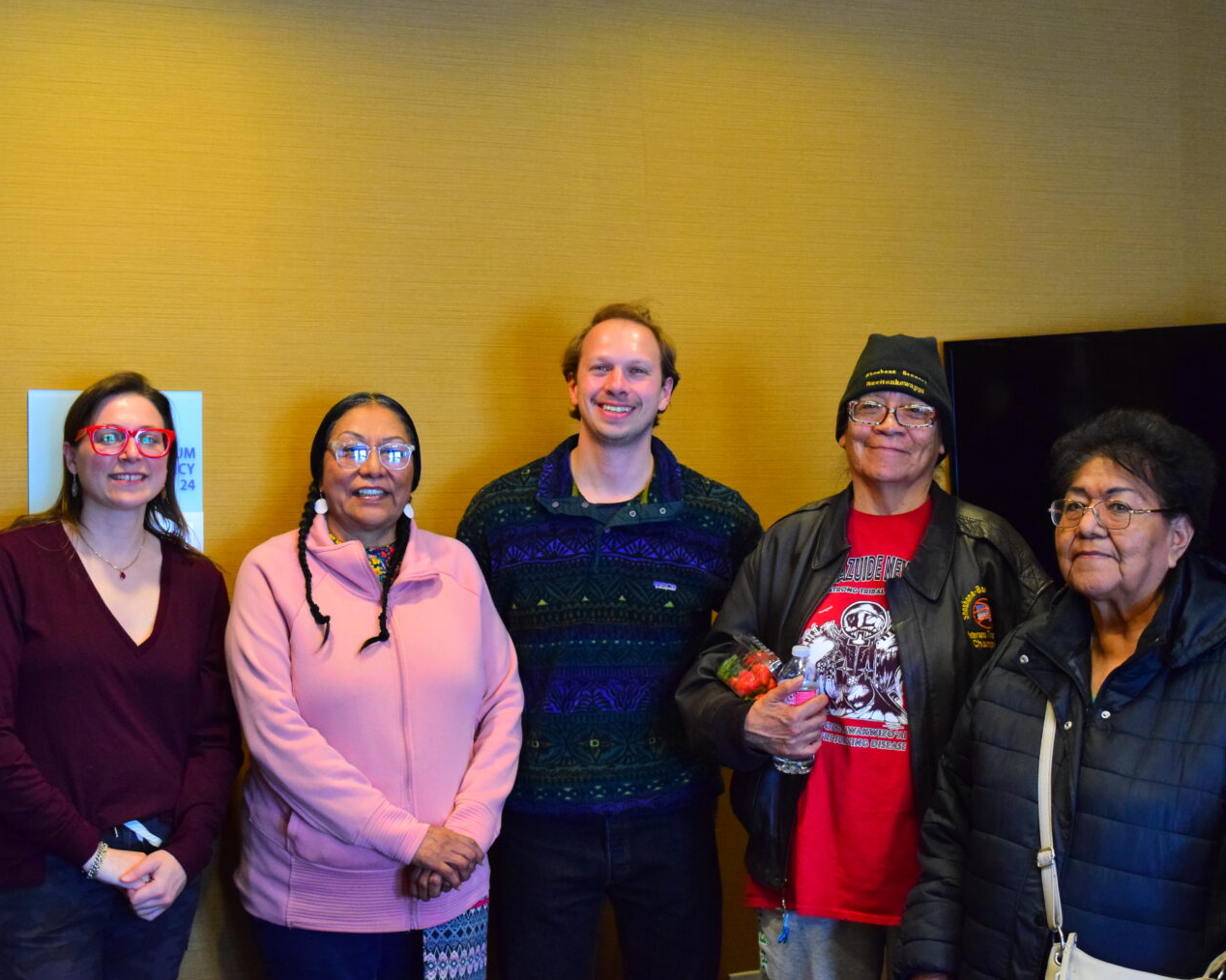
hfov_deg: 32.5
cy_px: 490
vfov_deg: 26.2
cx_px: 629
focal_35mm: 58
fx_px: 2104
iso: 3200
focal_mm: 34
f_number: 6.3
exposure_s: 1/160
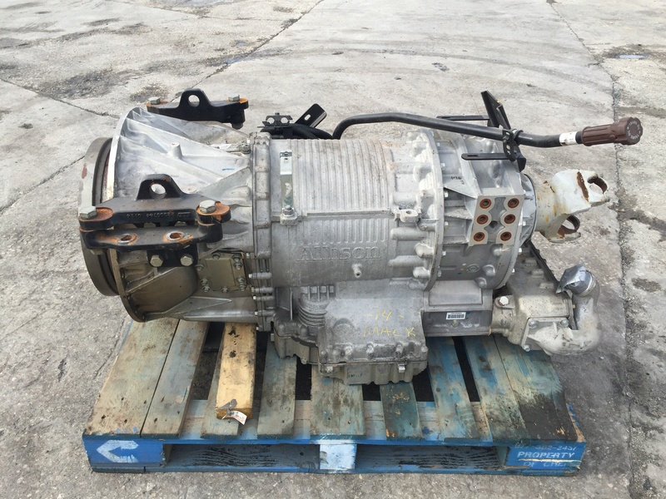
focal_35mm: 29
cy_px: 250
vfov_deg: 48.2
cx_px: 333
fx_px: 558
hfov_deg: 61.7
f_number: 2.2
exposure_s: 1/920
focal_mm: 4.15
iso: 32
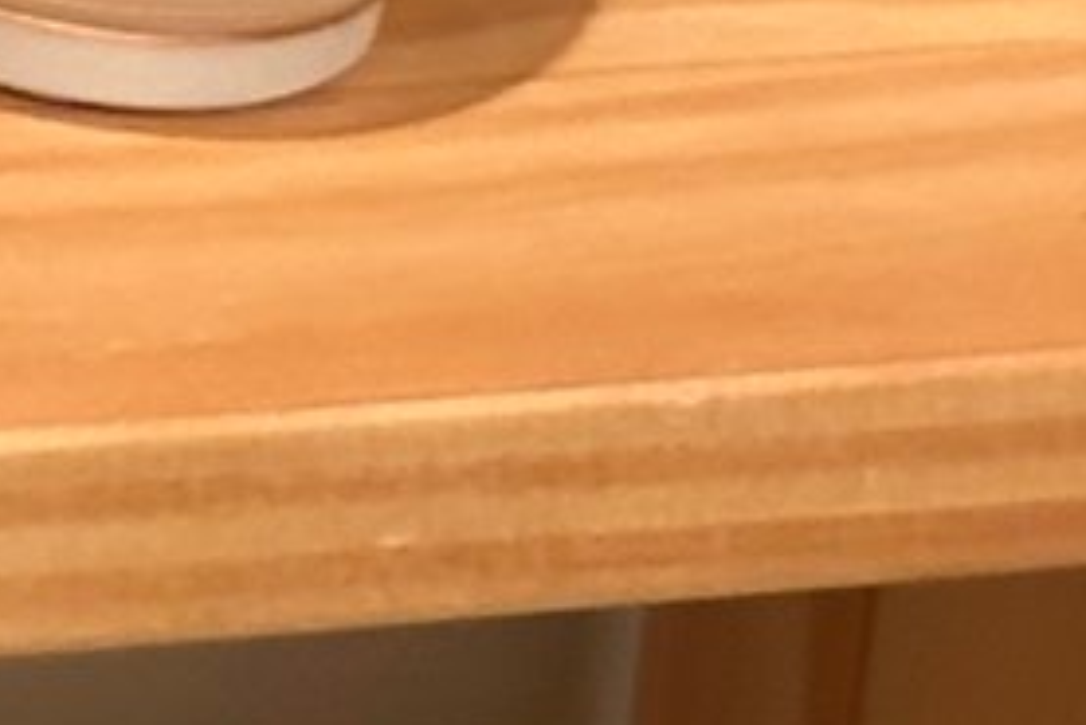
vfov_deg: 7.0
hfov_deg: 9.9
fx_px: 5433
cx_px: -1631
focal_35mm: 180
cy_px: -1238
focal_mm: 6.86
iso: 800
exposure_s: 1/60
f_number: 1.78
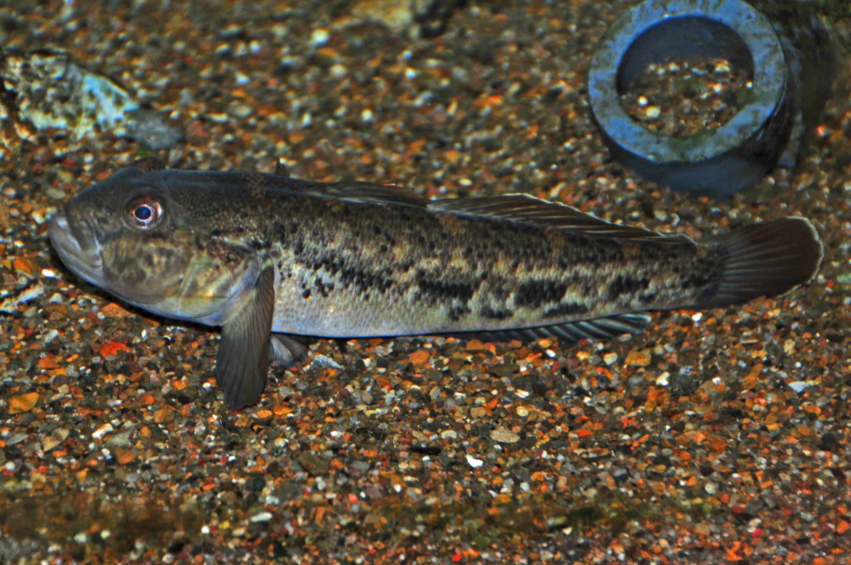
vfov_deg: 7.0
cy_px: 282
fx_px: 4604
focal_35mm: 195
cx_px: 426
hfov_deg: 10.6
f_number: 5.6
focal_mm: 130
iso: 200
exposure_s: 1/60
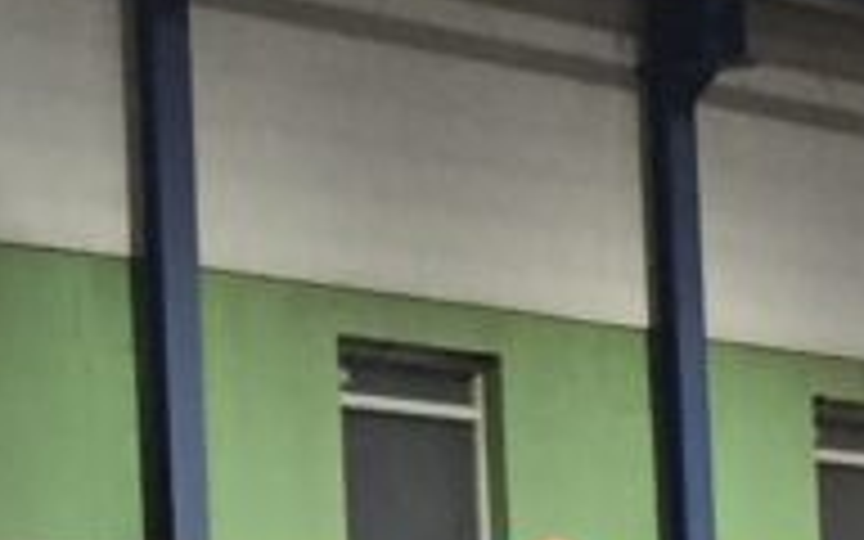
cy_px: 662
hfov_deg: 8.4
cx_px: -310
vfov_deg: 5.3
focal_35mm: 246
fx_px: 5793
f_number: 2.2
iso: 200
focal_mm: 4.15
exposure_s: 1/33
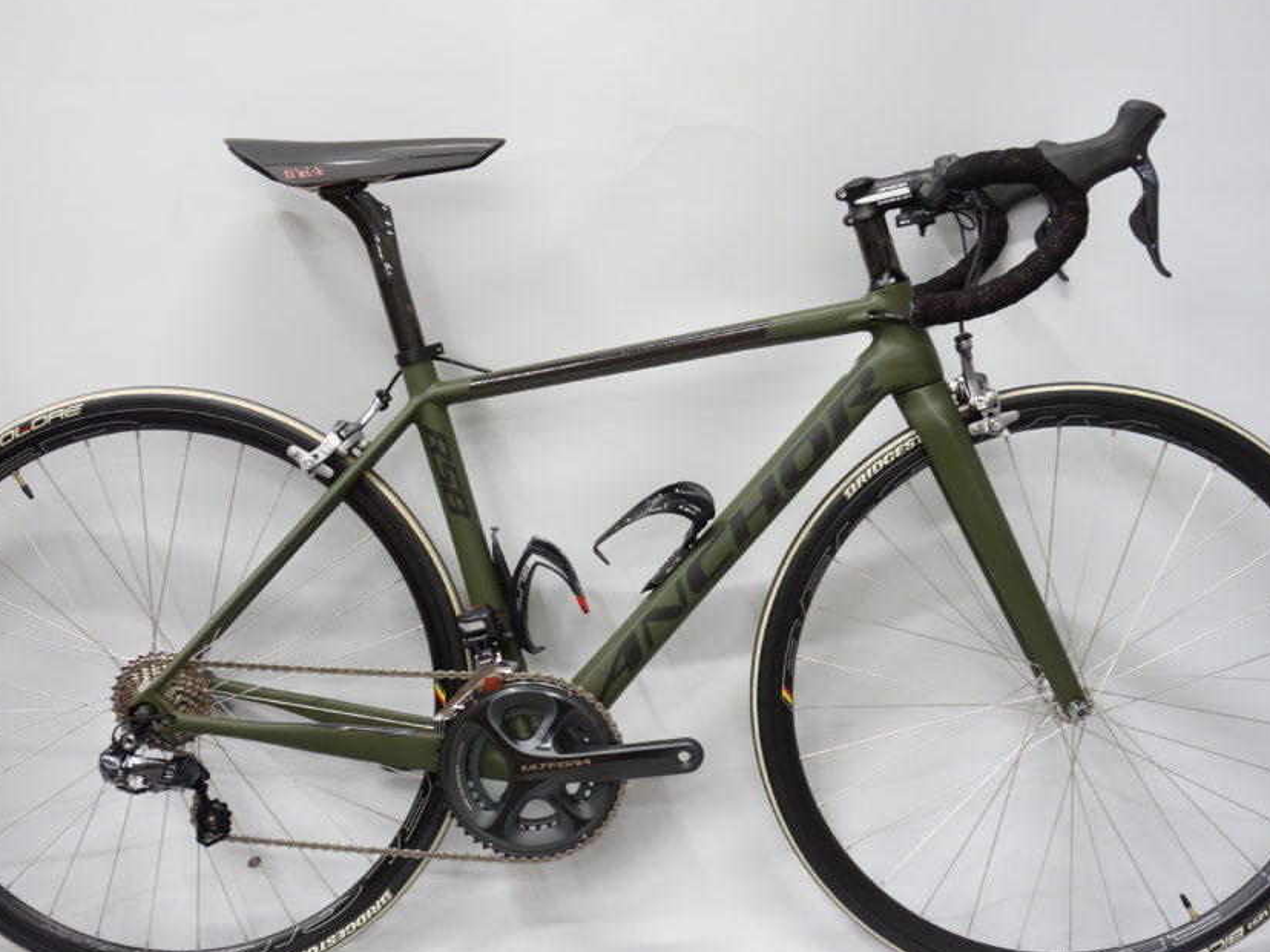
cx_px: 627
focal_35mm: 44
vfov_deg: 32.9
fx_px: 1614
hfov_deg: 42.9
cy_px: 502
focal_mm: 13.9
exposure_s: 1/40
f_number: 3.5
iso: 500
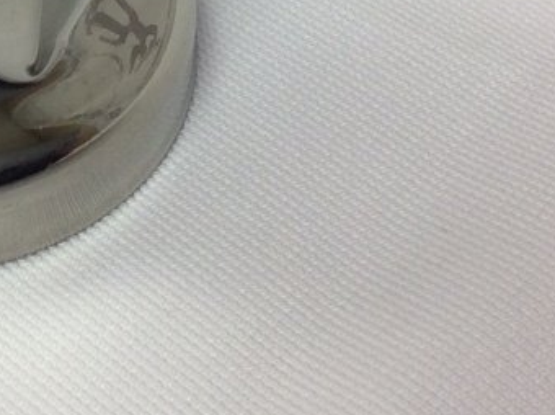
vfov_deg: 11.7
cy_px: -142
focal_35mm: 122
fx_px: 1953
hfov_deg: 15.6
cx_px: -101
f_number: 2.4
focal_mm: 3.3
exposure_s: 1/30
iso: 32
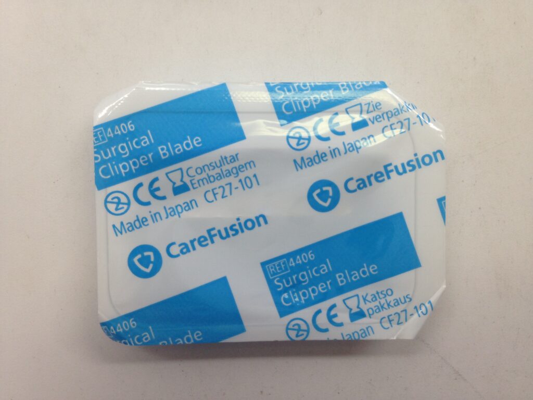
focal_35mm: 33
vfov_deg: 42.9
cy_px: 200
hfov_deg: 55.4
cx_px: 266
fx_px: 508
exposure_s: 1/40
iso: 50
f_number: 2.4
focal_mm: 4.12
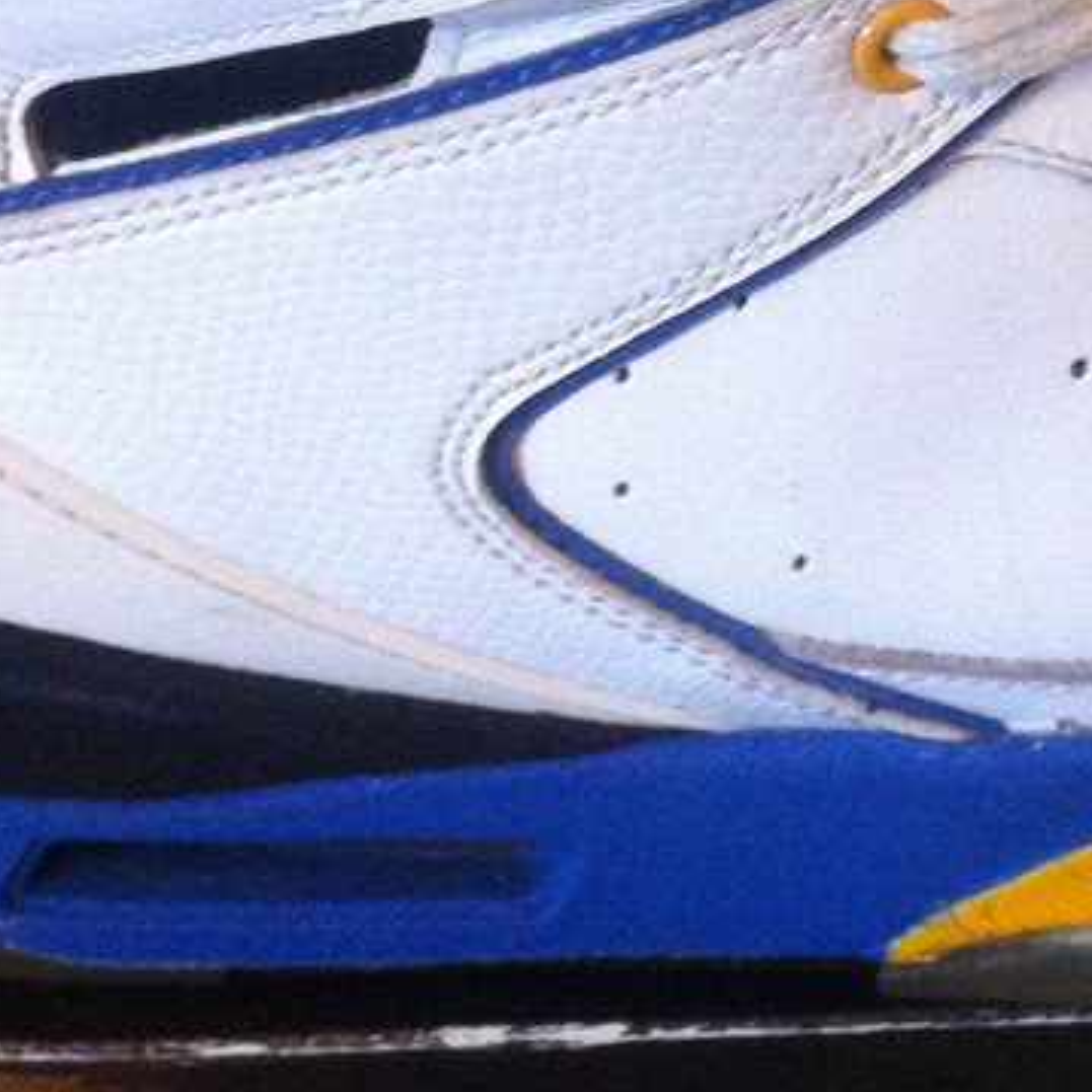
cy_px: 85
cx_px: 989
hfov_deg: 15.0
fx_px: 4104
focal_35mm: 115
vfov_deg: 15.0
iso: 320
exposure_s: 1/15
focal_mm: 3.85
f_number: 2.8
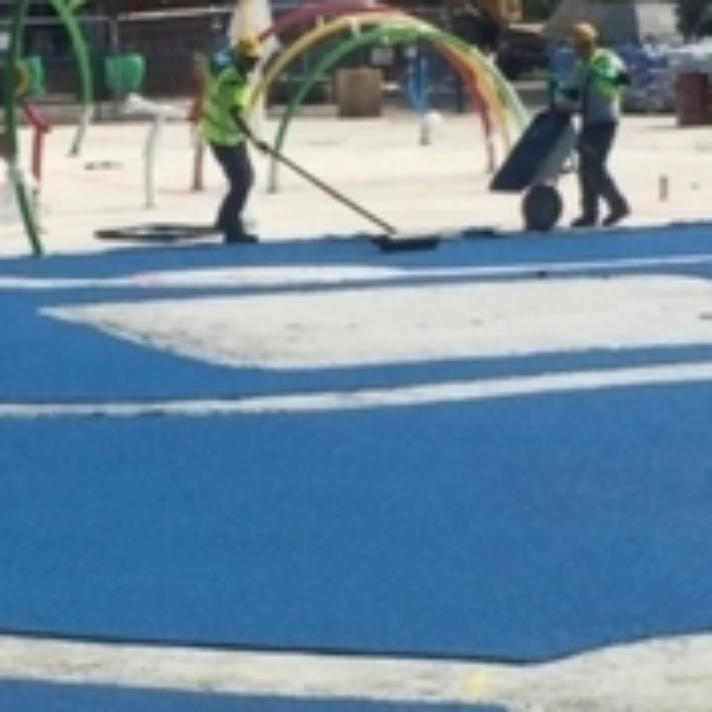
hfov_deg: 19.5
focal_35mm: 80
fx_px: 1862
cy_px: -44
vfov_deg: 20.7
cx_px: -285
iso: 32
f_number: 2.2
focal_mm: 4.15
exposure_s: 1/2639
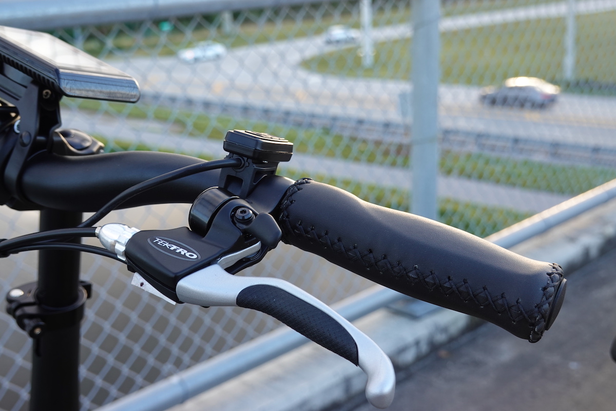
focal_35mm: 48
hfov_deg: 41.1
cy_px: 206
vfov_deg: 28.1
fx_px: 821
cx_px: 308
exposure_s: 1/50
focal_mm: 17.88
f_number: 4
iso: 100
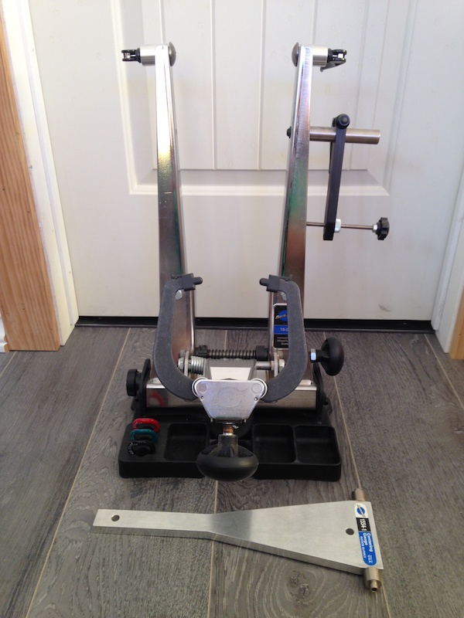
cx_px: 232
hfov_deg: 42.9
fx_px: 590
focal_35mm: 33
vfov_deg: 55.4
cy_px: 309
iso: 50
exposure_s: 1/24
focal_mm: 4.12
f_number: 2.4
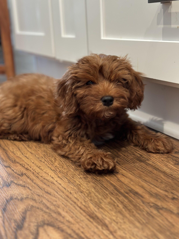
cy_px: 120
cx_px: 90
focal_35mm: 48
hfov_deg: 30.3
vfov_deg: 39.7
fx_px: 331
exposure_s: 1/40
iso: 400
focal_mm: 6.86
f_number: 1.78
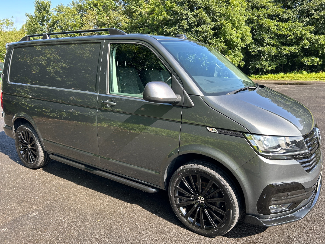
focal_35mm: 27
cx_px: 164
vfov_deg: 51.4
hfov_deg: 65.3
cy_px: 119
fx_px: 254
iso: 50
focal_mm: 5.7
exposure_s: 1/539
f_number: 1.5
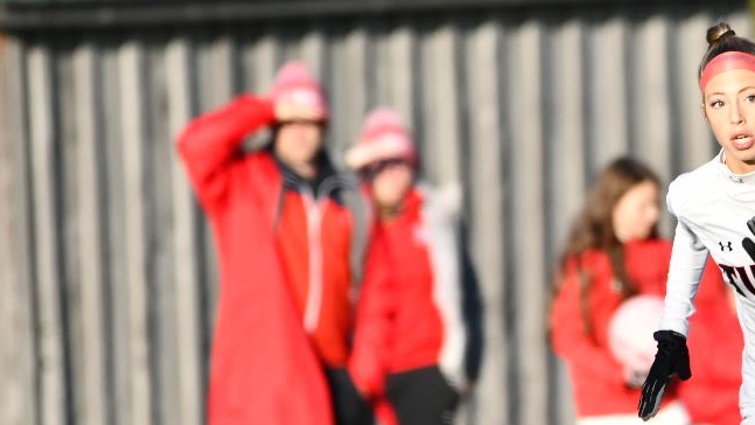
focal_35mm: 1311
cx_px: 737
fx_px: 26247
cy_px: 342
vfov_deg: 0.9
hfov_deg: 1.6
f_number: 6
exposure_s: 1/2500
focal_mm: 500
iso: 1000
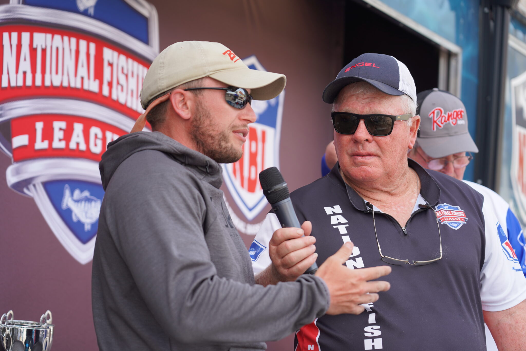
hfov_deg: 22.1
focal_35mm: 92
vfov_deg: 14.9
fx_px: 1344
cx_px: 263
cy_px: 176
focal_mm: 92
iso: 100
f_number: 4
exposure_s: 1/160
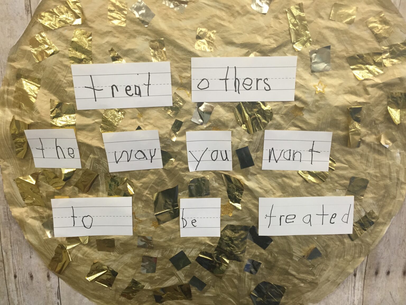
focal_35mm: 29
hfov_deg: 61.7
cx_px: 203
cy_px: 152
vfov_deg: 48.2
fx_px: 340
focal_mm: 4.15
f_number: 2.2
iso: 100
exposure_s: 1/30
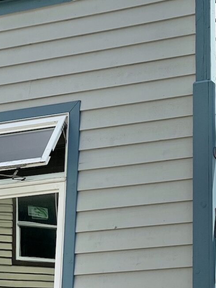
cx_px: 219
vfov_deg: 16.1
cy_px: 127
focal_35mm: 122
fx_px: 1015
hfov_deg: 12.0
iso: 25
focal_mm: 6
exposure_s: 1/2994
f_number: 2
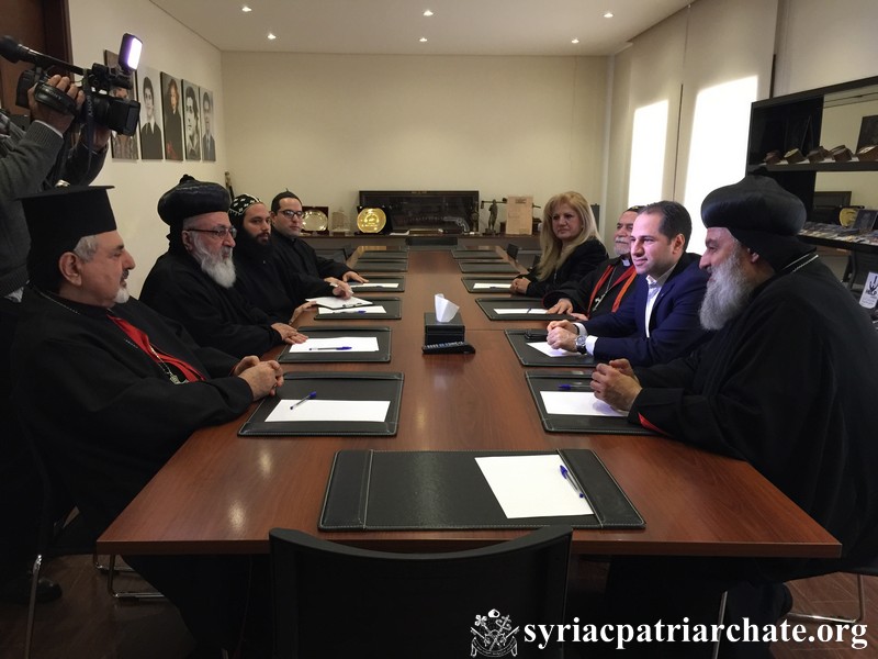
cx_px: 439
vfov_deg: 48.2
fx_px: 736
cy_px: 330
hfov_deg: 61.7
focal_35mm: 29
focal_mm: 4.15
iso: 125
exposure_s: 1/17
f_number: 2.2
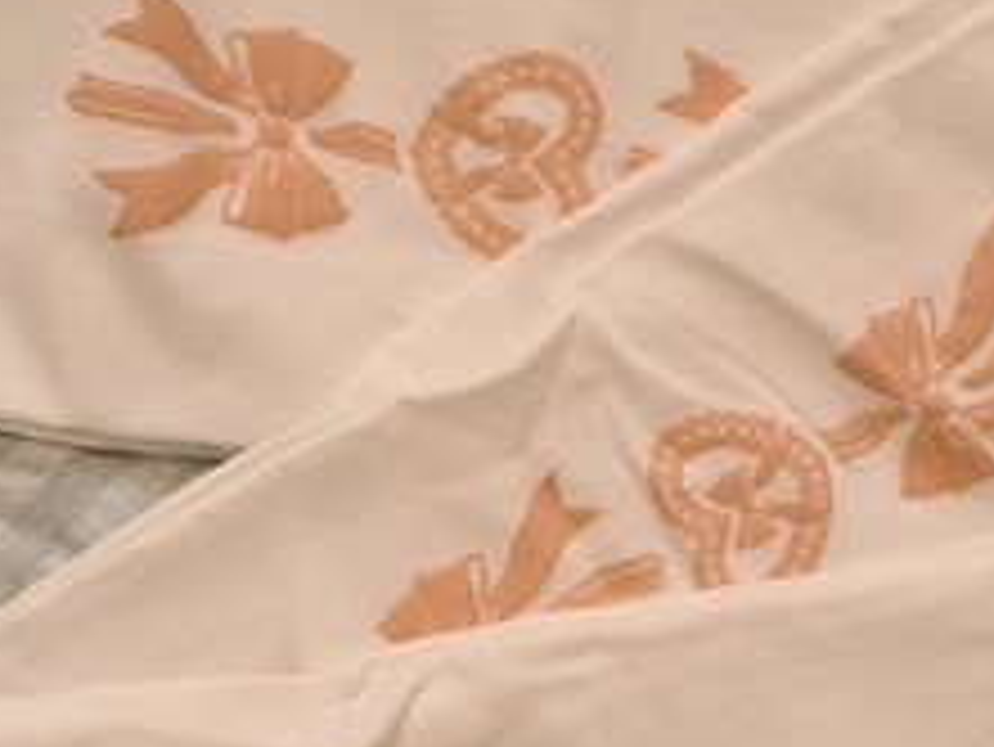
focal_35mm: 76
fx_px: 2184
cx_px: 335
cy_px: 450
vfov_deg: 19.4
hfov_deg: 25.5
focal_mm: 5.4
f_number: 1.8
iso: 100
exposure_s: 1/100
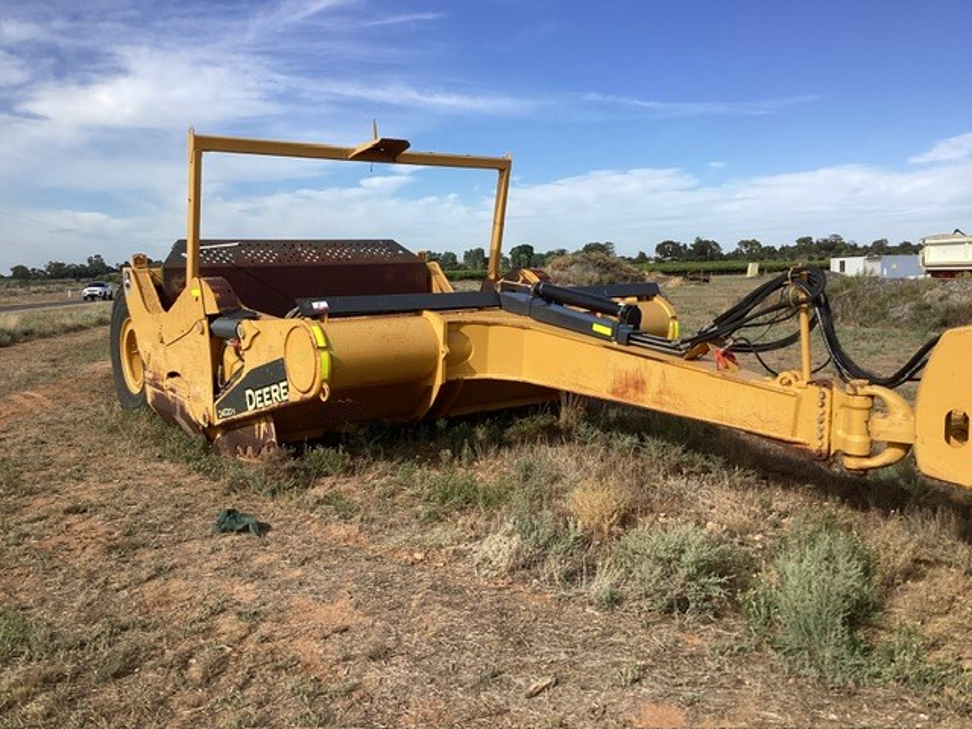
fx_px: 870
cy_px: 364
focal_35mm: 31
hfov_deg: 58.4
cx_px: 486
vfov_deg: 45.4
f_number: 2.4
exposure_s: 1/1274
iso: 25
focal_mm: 3.3
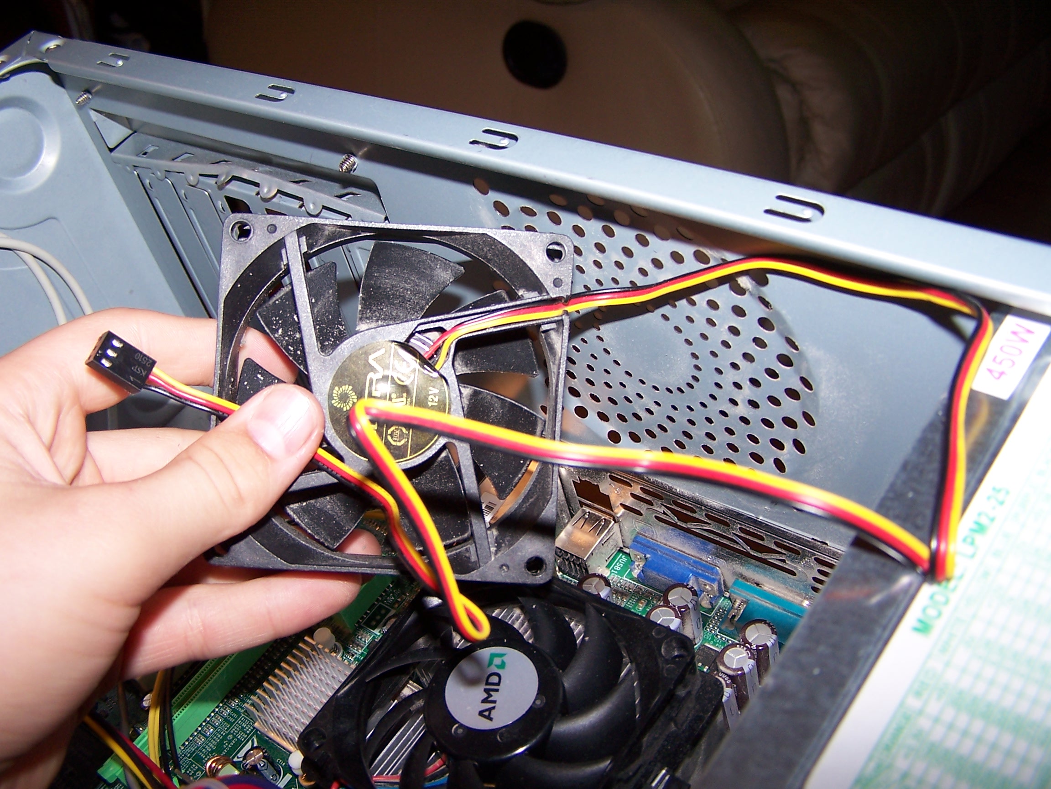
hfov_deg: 49.0
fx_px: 1154
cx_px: 526
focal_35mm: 38
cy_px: 394
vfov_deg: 37.7
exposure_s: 1/60
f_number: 2.8
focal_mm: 6.3
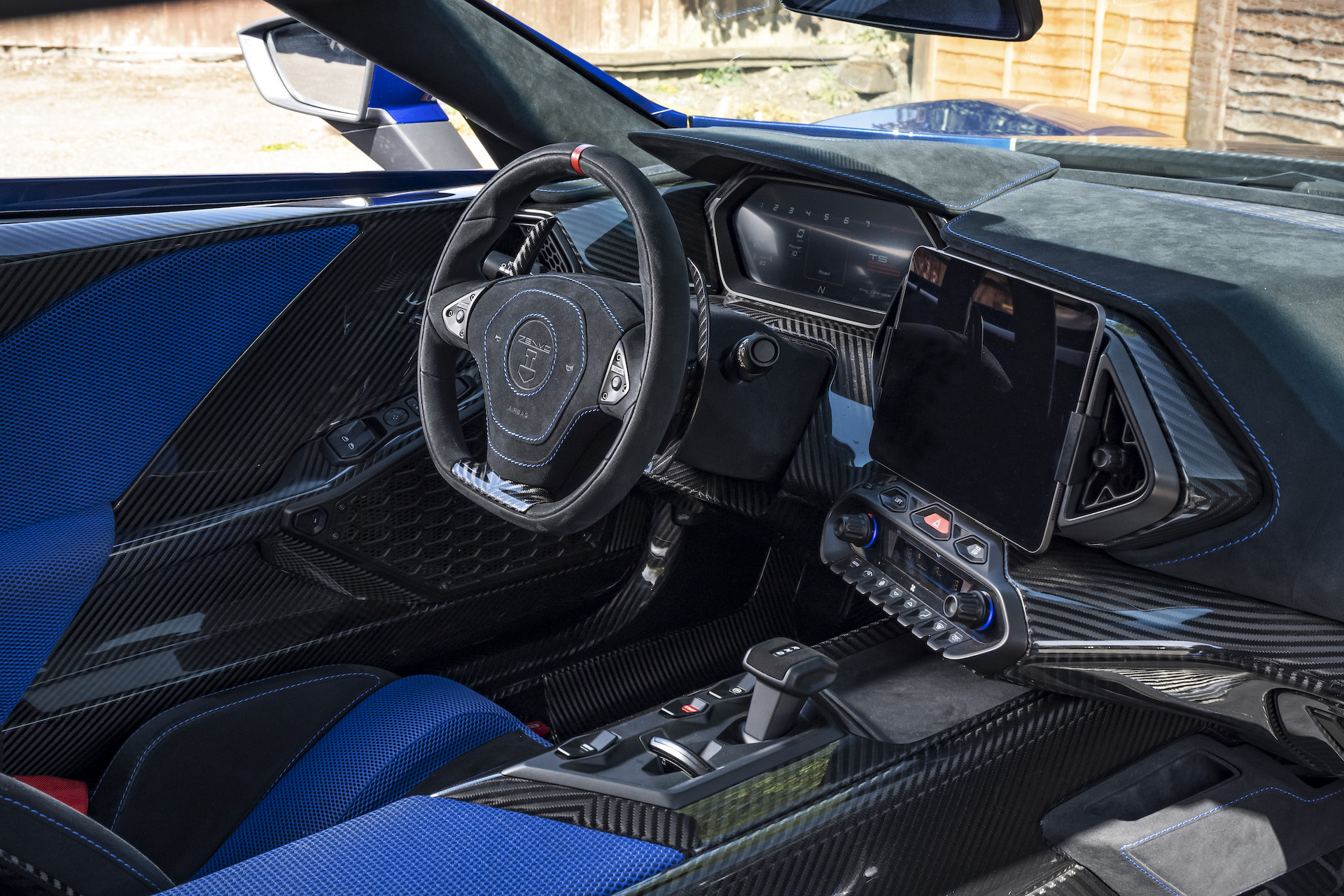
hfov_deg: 49.6
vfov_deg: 34.2
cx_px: 672
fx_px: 1456
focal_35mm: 39
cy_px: 448
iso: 640
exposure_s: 1/80
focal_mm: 39
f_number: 10
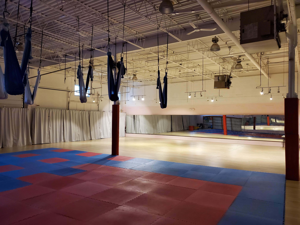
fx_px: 225
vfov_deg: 53.1
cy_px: 112
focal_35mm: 26
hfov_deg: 67.3
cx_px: 150
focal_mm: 4.3
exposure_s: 1/39
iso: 250
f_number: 1.5
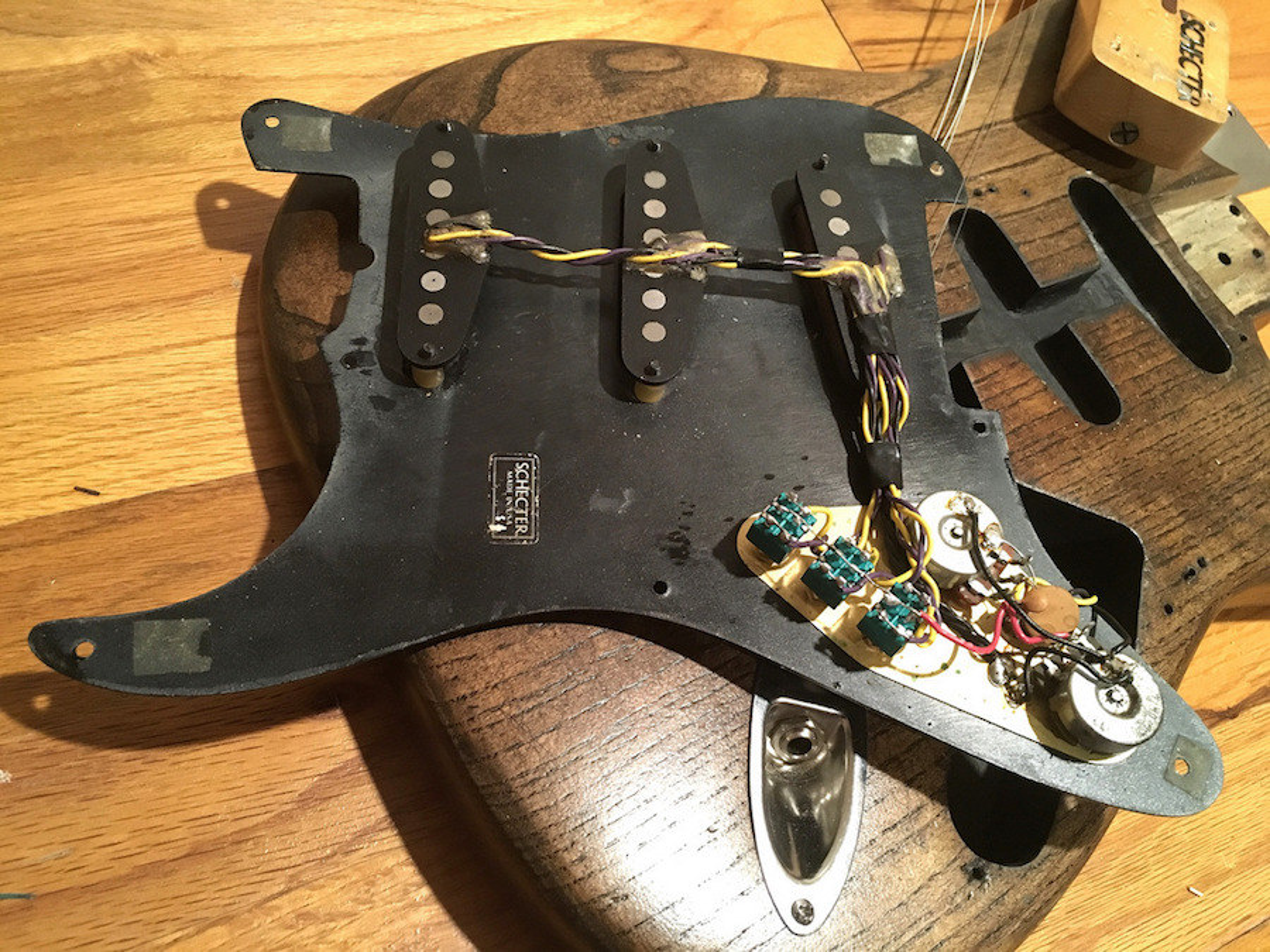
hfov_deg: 61.7
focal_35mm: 29
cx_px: 635
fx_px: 1064
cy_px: 476
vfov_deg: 48.2
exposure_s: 1/15
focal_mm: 4.15
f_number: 2.2
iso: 200
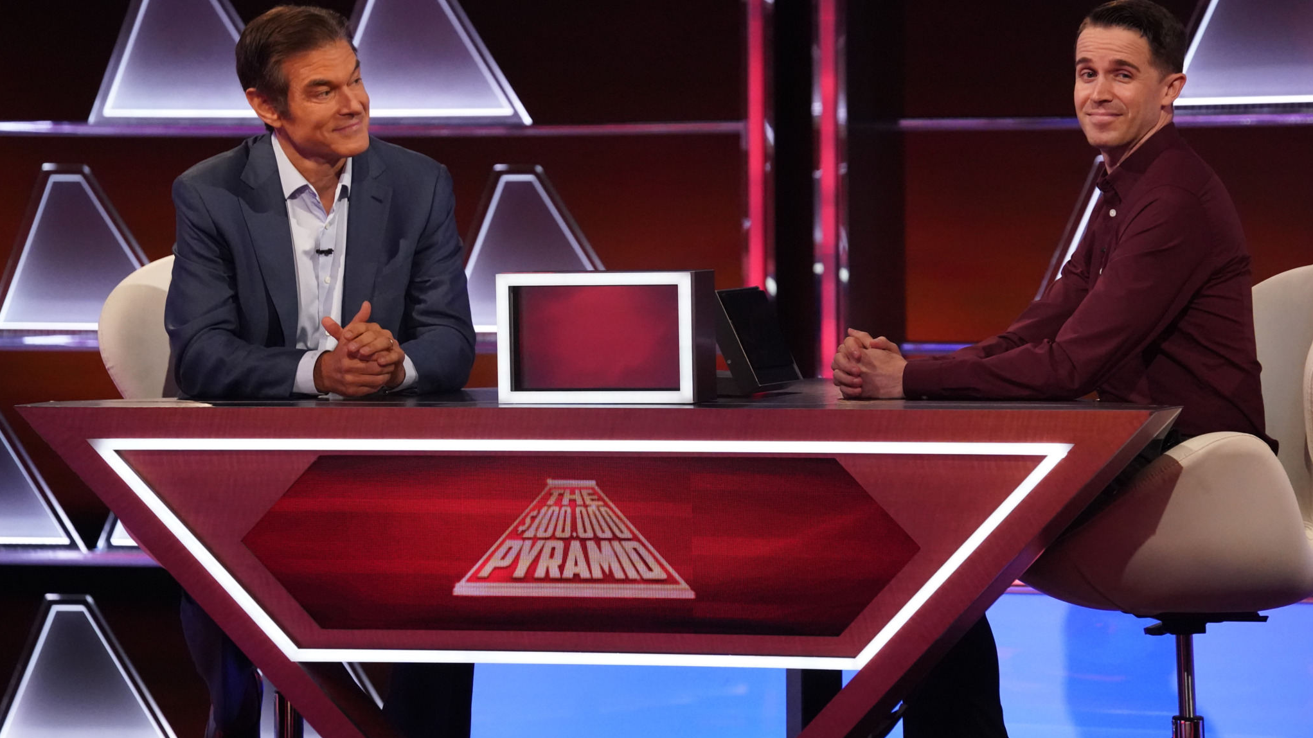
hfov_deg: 10.3
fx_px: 7311
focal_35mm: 210
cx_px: 656
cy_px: 351
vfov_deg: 5.8
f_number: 5
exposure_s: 1/640
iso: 10000
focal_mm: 200
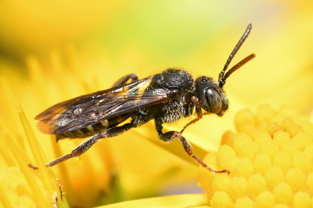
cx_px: 156
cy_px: 104
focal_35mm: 135
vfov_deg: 10.2
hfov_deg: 15.2
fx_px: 1173
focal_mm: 90
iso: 500
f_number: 20
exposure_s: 1/250
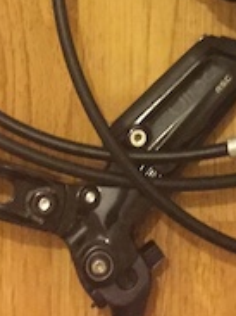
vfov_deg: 14.3
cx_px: 177
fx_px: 1156
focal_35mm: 127
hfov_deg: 11.6
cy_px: -188
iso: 400
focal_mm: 4.15
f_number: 2.2
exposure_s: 1/17
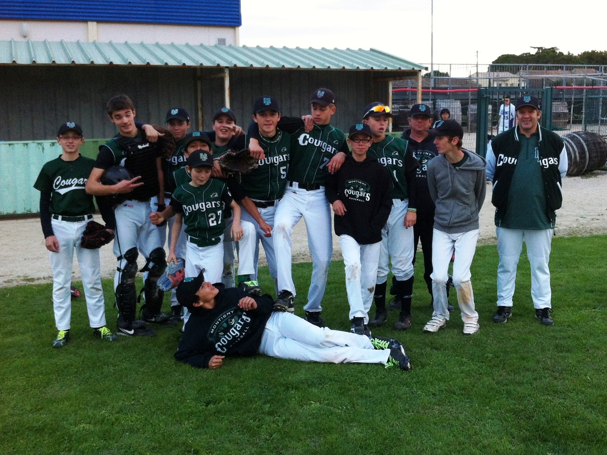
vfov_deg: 40.7
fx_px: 614
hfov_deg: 52.6
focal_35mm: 35
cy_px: 228
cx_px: 304
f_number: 2.8
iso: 125
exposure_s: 1/120
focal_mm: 3.85
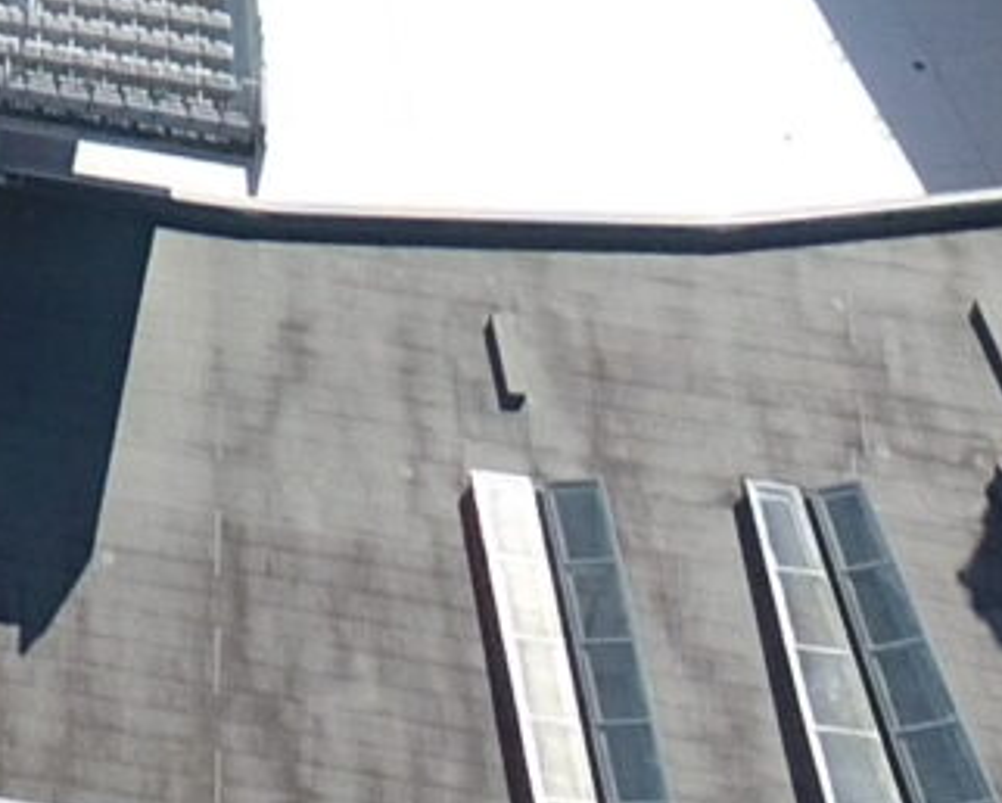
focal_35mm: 155
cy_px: -2126
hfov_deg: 11.6
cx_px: -713
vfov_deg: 7.7
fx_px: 4599
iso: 100
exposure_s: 1/661
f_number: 2.8
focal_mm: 3.61
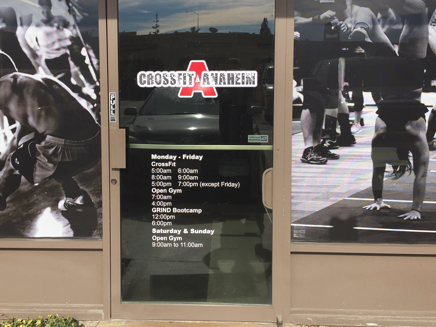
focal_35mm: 37
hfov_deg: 50.1
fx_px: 466
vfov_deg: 38.4
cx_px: 204
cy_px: 123
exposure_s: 1/1099
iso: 32
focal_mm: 4.15
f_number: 2.2
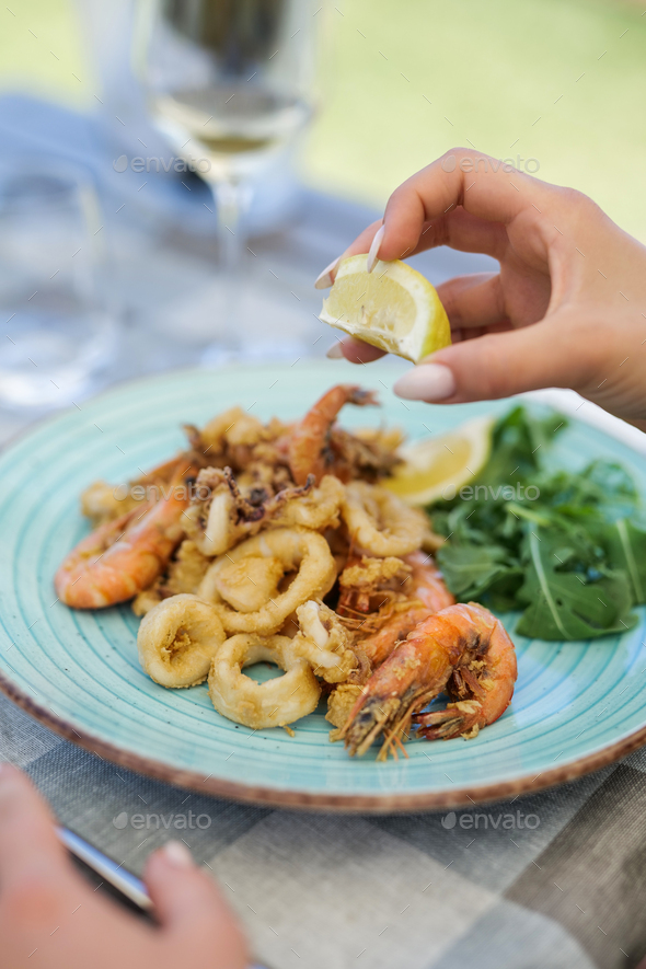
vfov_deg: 39.6
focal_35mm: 50
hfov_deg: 27.0
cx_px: 323
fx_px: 1346
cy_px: 484
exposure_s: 1/2000
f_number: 2
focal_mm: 50
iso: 250
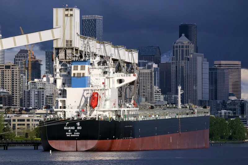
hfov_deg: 10.2
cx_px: 124
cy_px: 82
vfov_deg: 6.8
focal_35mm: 202
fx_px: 1392
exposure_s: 1/600
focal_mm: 134.5
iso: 160
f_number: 5.6
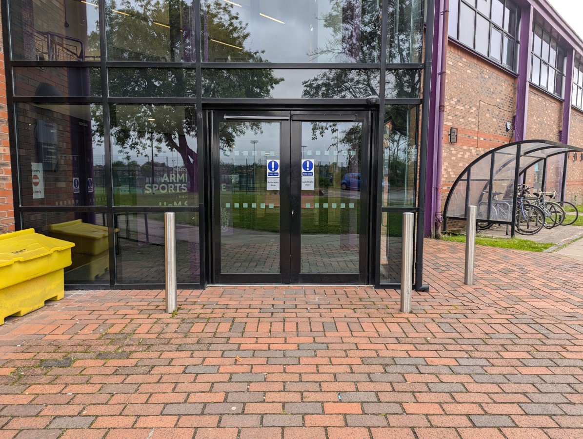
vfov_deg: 56.9
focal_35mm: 24
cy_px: 220
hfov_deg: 71.5
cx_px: 292
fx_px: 405
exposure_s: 1/114
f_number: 1.85
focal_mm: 6.81
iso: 38
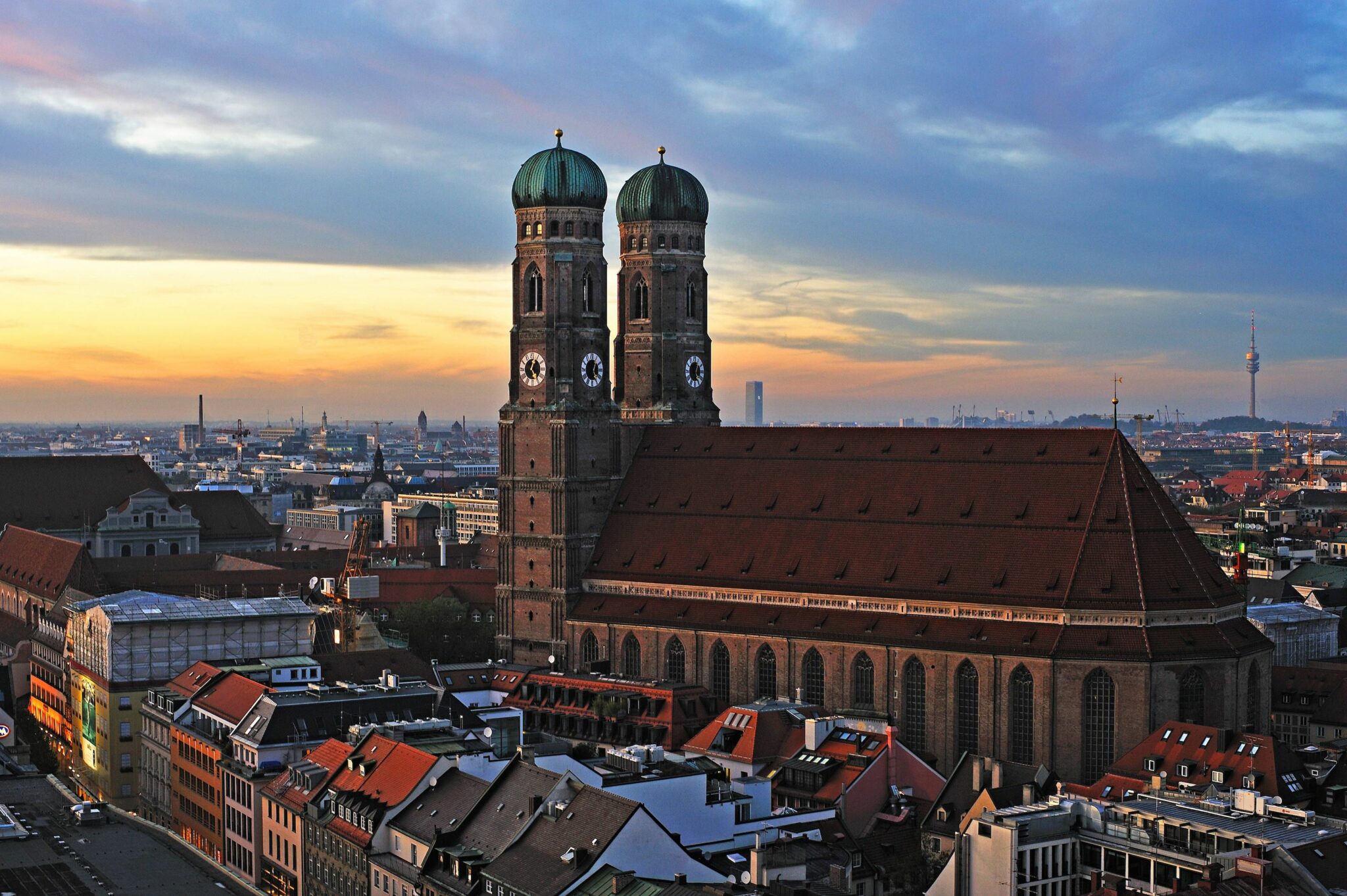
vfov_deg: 27.0
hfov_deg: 39.6
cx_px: 674
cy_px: 448
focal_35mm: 50
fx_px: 1870
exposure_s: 1/8
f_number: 11
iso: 200
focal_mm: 50
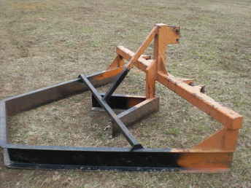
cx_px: 126
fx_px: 276
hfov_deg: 49.0
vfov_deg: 37.7
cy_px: 94
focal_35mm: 38
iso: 64
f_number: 3.1
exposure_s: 1/100
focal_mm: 6.3
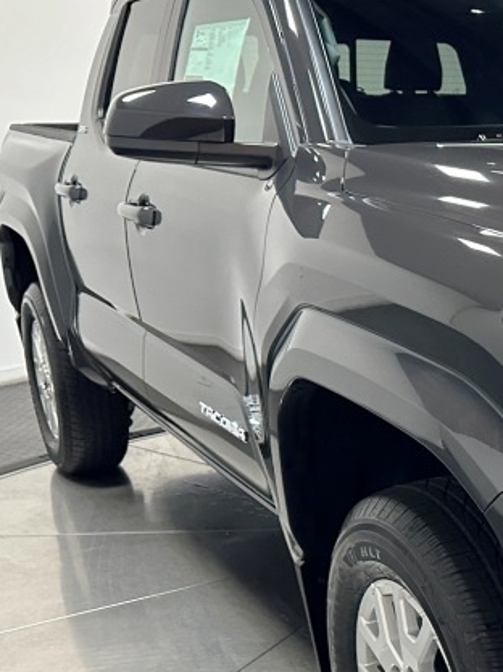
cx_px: 685
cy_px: 445
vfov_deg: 32.5
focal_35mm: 59
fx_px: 1145
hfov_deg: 21.9
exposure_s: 1/60
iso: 500
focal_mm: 6.86
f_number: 1.78
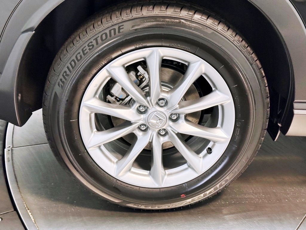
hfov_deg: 39.7
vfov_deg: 30.3
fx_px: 424
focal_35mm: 48
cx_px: 153
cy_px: 115
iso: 400
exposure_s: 1/30
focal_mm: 6.86
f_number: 1.78
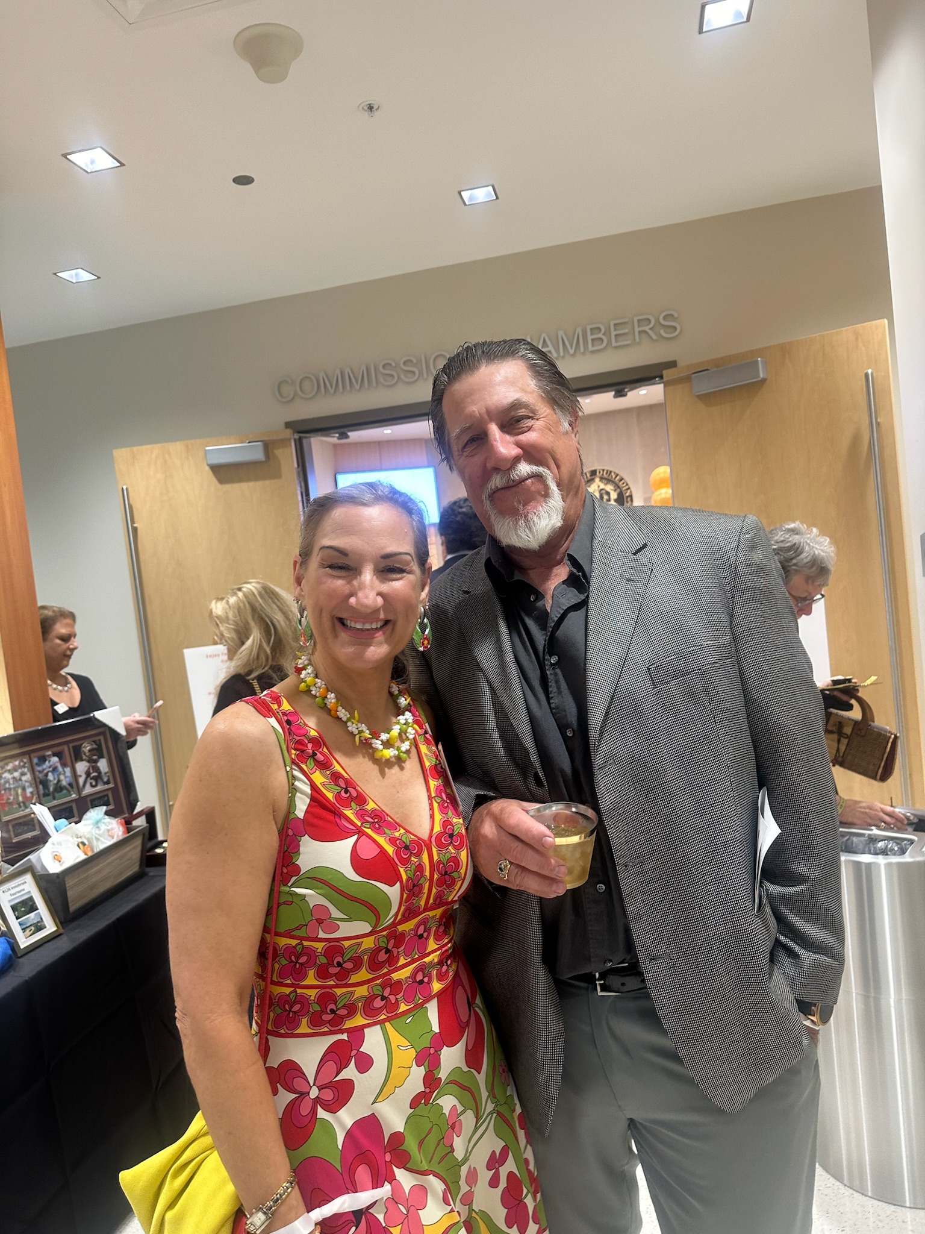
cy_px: 617
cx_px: 462
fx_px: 855
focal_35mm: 24
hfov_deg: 56.8
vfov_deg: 71.6
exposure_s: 1/60
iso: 125
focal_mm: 6.86
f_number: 1.78
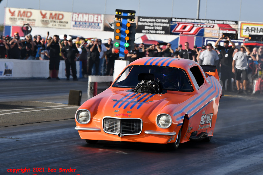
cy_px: 94
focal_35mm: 222
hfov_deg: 9.3
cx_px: 135
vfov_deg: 6.2
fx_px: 1618
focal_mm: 135
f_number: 5.6
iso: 200
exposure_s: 1/1000
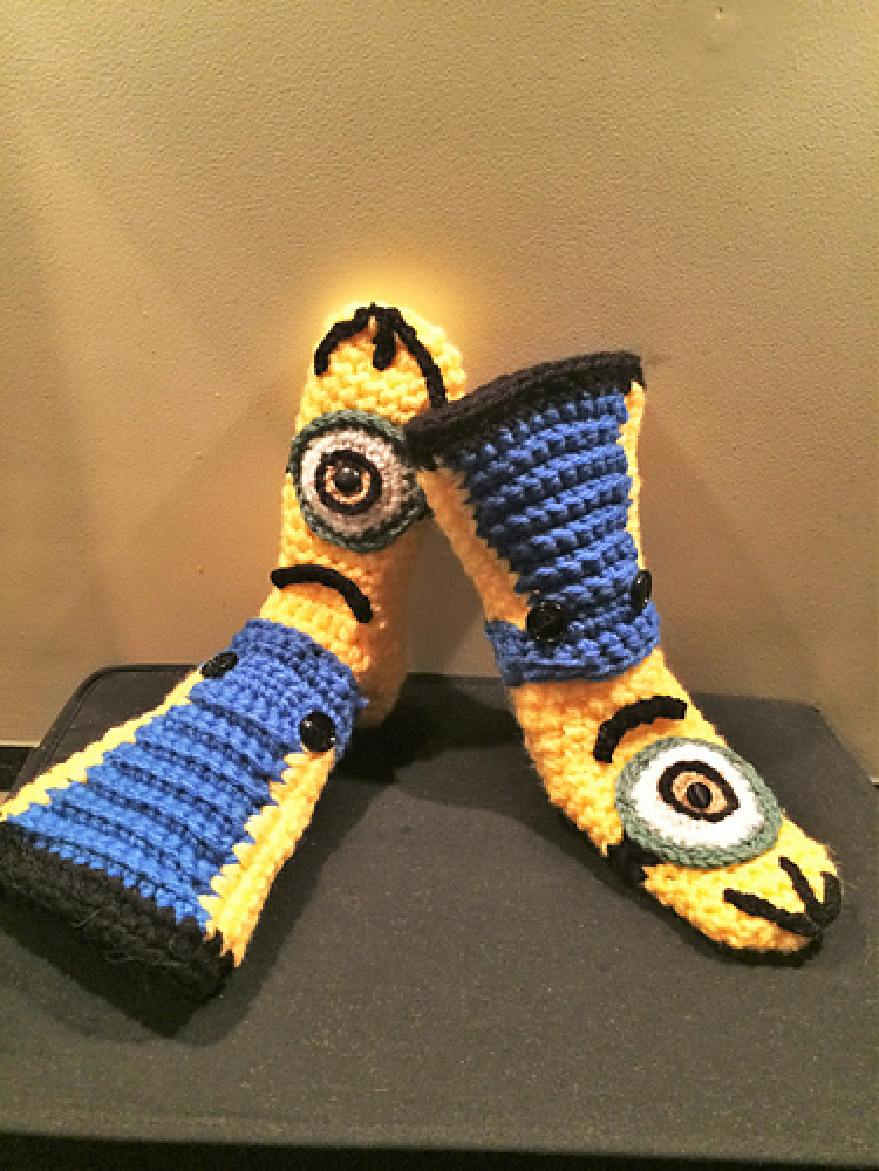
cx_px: 440
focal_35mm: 29
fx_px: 982
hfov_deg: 48.2
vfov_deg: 61.7
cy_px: 586
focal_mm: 4.15
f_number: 2.2
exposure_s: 1/33
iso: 320
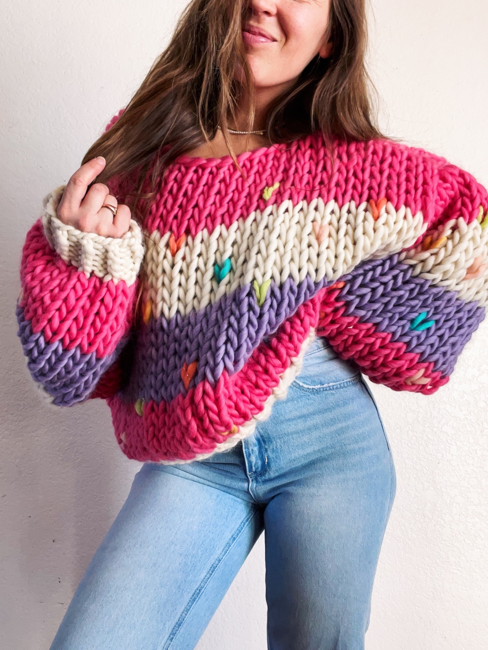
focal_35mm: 30
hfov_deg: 46.8
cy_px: 325
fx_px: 564
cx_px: 244
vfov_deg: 60.0
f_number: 2.2
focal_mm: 2.71
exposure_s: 1/60
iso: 80
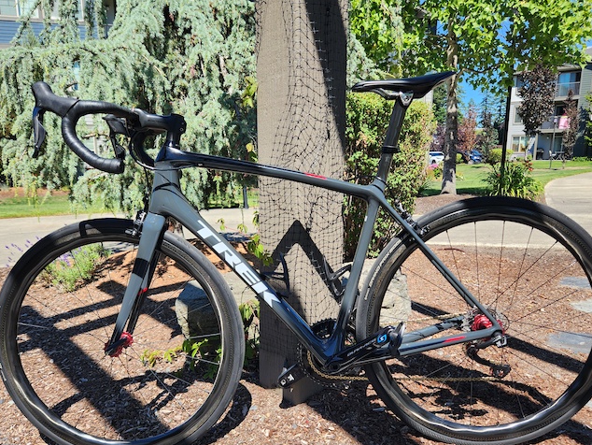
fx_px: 496
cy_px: 267
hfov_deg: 61.6
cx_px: 291
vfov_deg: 48.0
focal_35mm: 29
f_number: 1.8
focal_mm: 5.4
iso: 20
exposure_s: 1/670
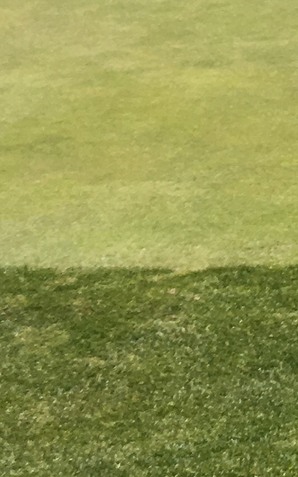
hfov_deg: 7.9
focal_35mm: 146
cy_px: 12
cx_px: 838
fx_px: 1896
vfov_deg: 14.1
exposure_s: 1/2024
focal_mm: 4.15
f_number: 2.2
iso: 25
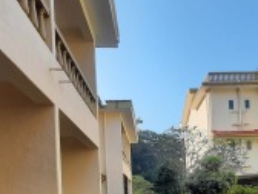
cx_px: 167
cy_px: 200
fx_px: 231
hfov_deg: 57.3
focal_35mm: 31
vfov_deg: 39.3
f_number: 2.2
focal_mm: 1.42
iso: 40
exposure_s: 1/352
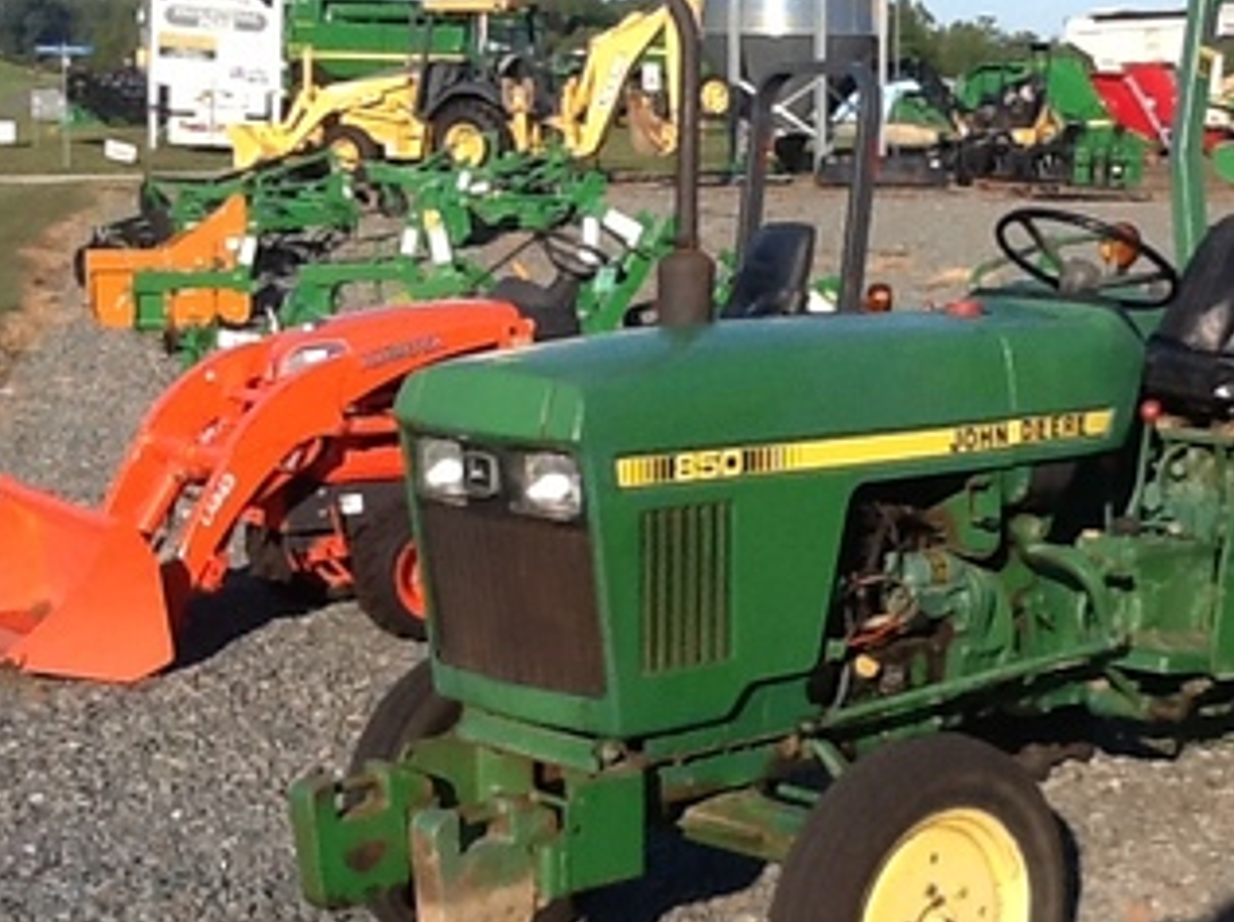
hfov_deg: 34.4
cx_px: 884
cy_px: 622
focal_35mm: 55
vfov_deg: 26.3
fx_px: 1958
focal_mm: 2.03
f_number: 2.4
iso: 80
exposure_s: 1/955
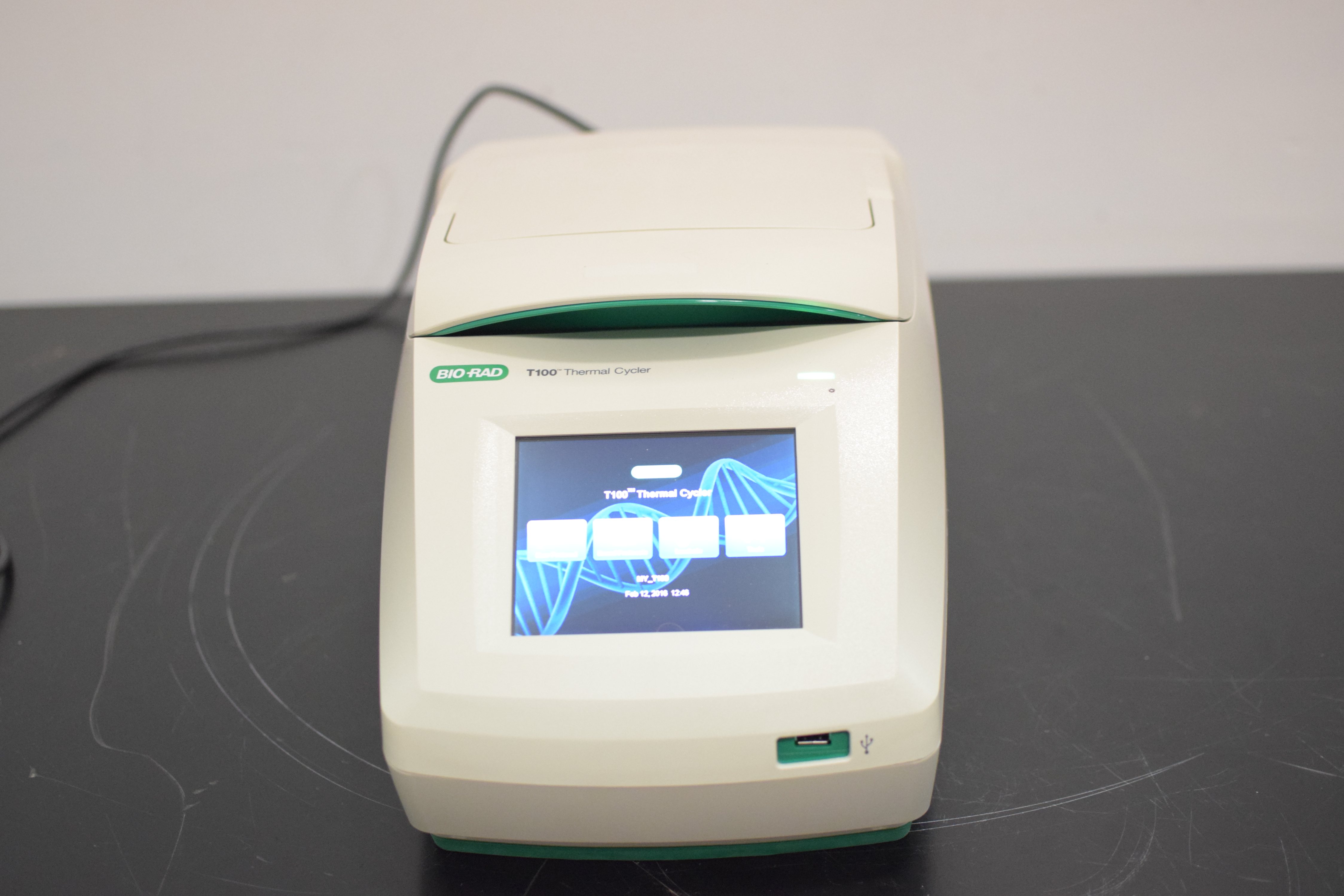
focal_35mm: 52
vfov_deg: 25.8
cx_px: 672
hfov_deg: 37.8
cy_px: 448
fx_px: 1960
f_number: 2.2
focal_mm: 35
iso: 3200
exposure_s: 1/200
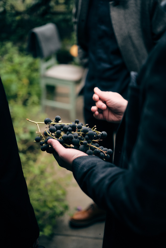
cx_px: 83
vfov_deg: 39.6
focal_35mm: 50
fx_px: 346
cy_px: 124
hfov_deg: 27.0
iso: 160
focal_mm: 33
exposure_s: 1/250
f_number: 1.4
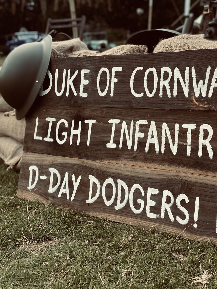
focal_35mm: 45
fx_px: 376
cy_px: 67
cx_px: 178
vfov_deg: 40.7
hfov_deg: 31.2
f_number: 1.8
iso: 32
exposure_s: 1/623
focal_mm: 4.25
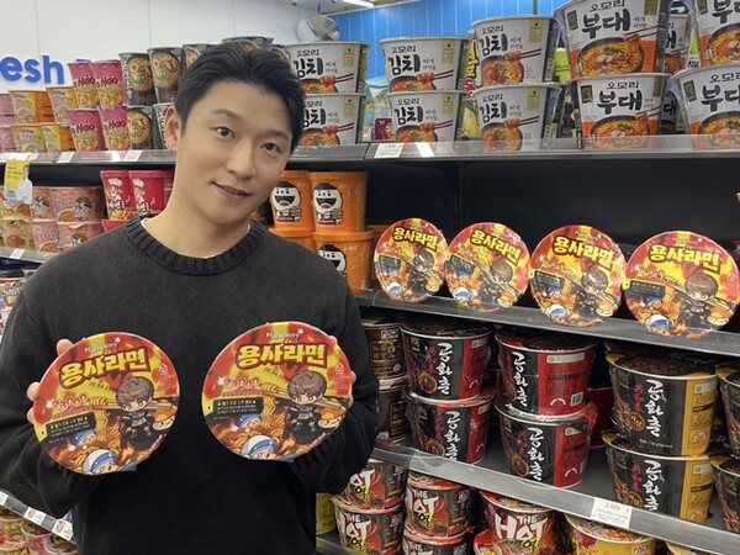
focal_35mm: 25
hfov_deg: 69.4
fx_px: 534
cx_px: 370
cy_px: 278
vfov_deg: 54.9
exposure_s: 1/120
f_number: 1.6
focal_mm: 5.1
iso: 125
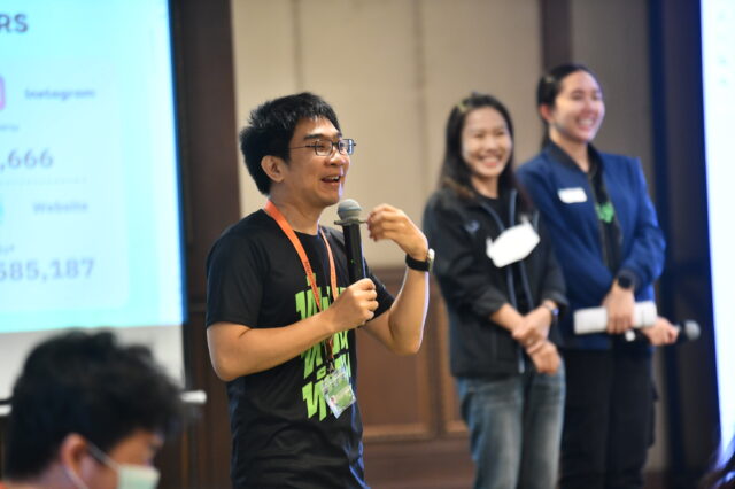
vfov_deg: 6.9
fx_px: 4081
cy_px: 244
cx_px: 368
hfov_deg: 10.3
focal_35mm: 200
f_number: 2.8
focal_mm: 200
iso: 1600
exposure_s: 1/100
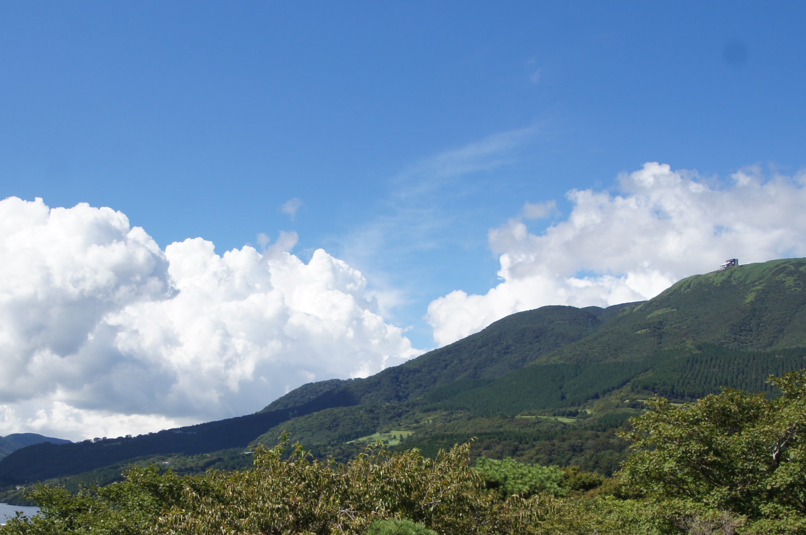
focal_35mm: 50
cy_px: 367
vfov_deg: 26.7
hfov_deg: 39.5
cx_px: 327
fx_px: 1118
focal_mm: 20
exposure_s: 1/250
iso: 100
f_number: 8
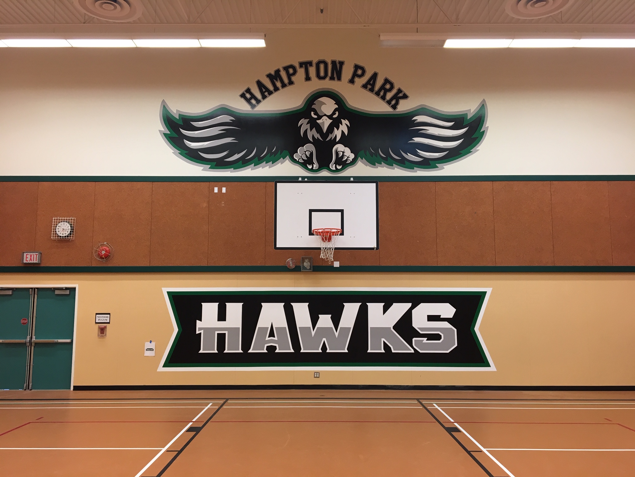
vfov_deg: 48.2
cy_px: 238
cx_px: 318
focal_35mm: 29
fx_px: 532
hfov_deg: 61.7
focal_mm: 4.15
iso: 50
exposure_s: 1/30
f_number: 2.2
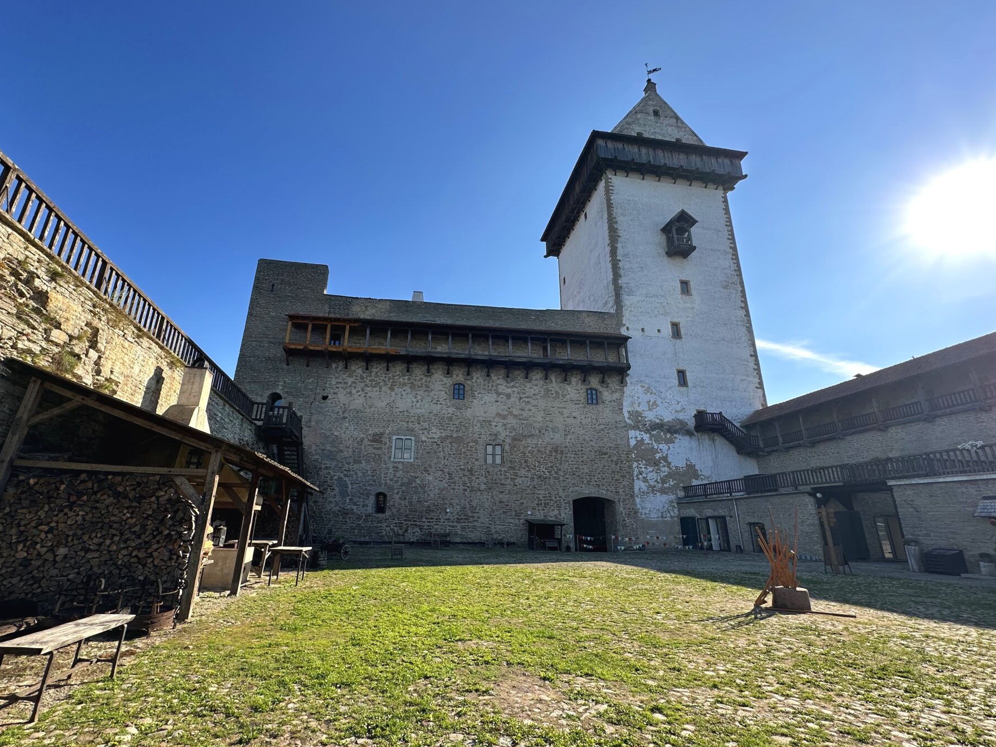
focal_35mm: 16
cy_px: 373
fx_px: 460
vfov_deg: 78.1
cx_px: 469
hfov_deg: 94.4
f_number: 2.2
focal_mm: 2.22
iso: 50
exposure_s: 1/1159
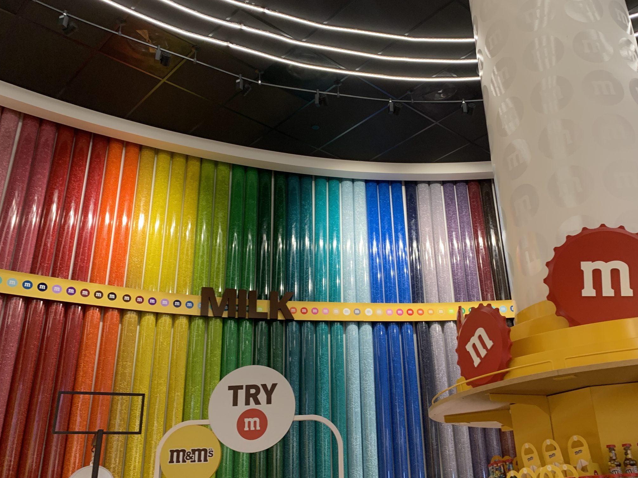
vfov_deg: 42.9
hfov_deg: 55.0
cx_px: 375
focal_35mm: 33
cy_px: 241
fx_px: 608
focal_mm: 4.25
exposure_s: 1/97
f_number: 1.8
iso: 100
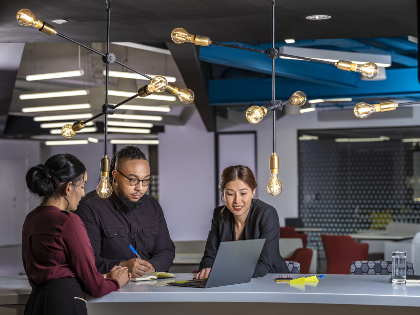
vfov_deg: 17.0
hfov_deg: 22.5
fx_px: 1056
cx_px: 210
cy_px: 158
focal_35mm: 87
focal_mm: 110
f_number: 5
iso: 320
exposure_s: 1/100
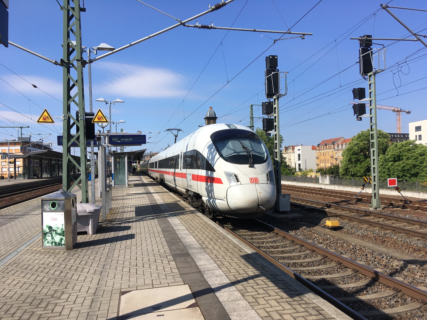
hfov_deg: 61.7
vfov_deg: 48.2
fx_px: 358
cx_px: 214
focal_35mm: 29
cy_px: 160
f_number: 2.2
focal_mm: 4.15
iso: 25
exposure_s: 1/1923
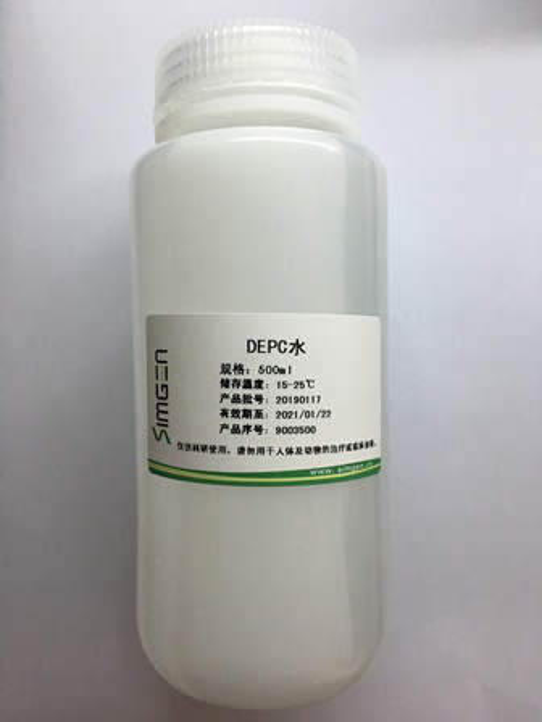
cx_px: 271
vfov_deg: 61.7
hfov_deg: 48.2
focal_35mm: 29
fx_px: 605
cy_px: 361
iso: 32
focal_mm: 4.15
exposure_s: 1/33
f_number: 2.2
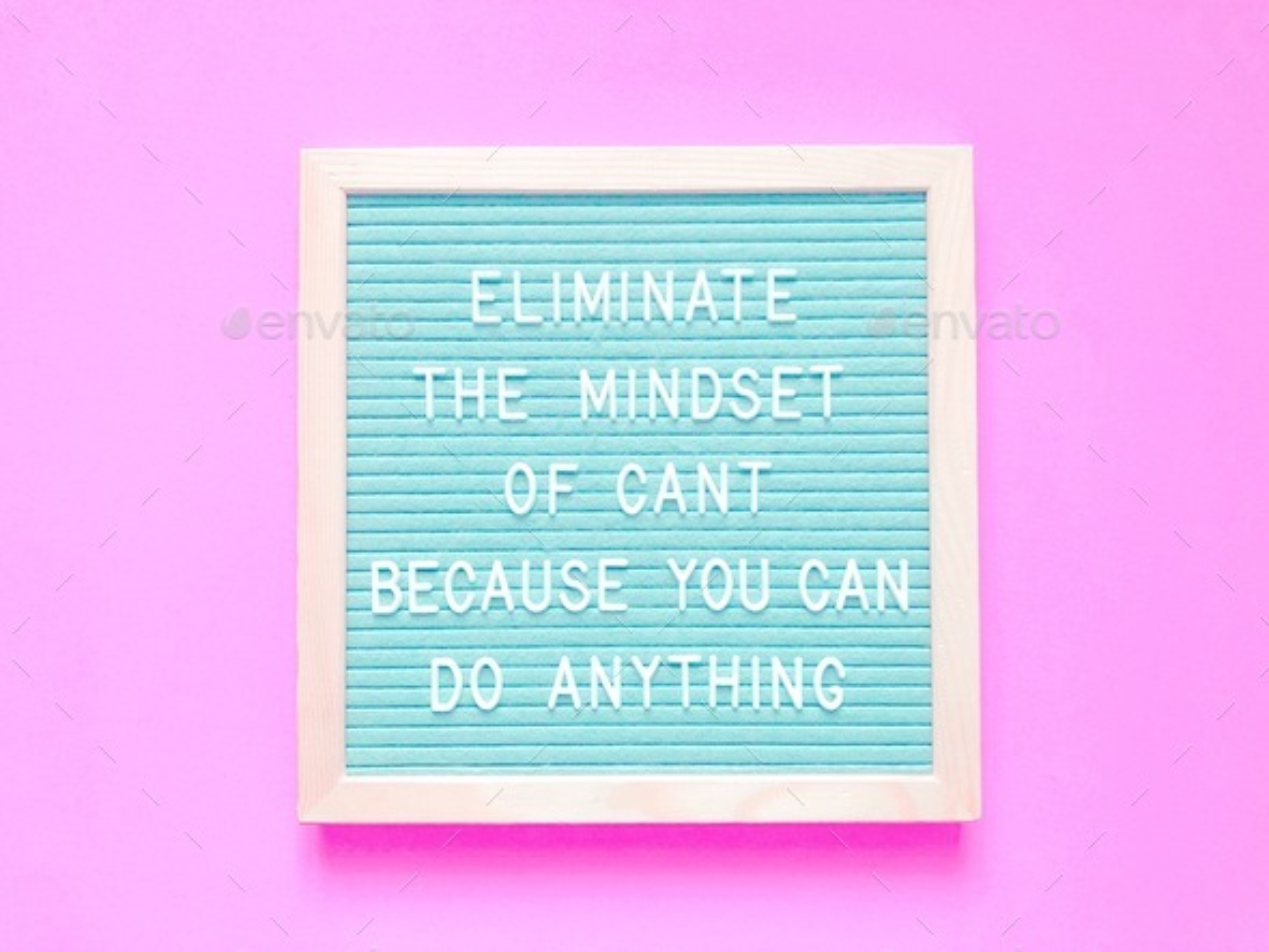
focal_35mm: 28
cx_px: 634
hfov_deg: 63.4
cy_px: 476
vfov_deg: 49.8
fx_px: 1027
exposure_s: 1/24
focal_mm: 3.99
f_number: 1.8
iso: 40
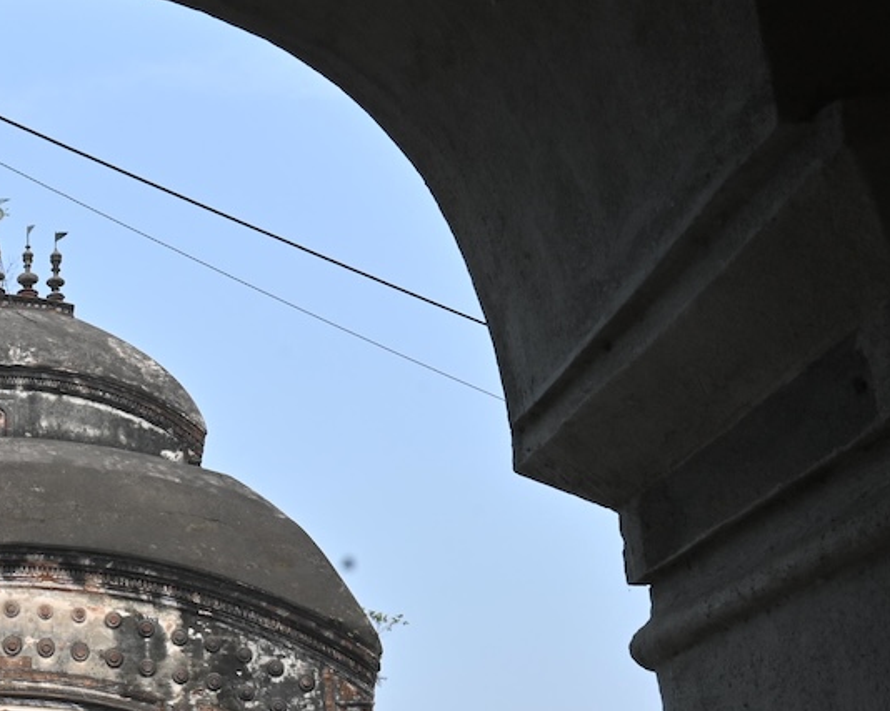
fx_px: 1422
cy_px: 544
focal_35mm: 54
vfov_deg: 27.7
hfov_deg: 31.5
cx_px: -48
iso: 160
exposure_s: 1/125
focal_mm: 16
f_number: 16
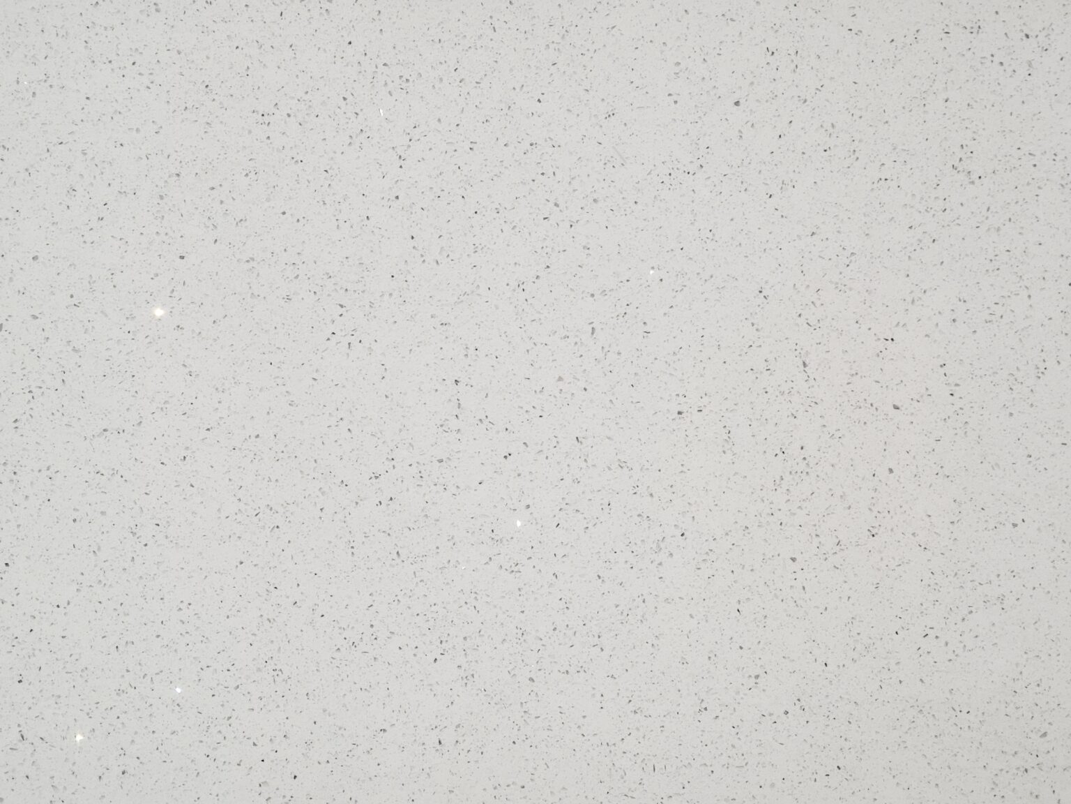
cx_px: 536
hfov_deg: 16.0
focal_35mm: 123
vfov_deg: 12.0
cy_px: 402
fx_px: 3806
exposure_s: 1/60.2
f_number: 3
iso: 320
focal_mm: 14.2
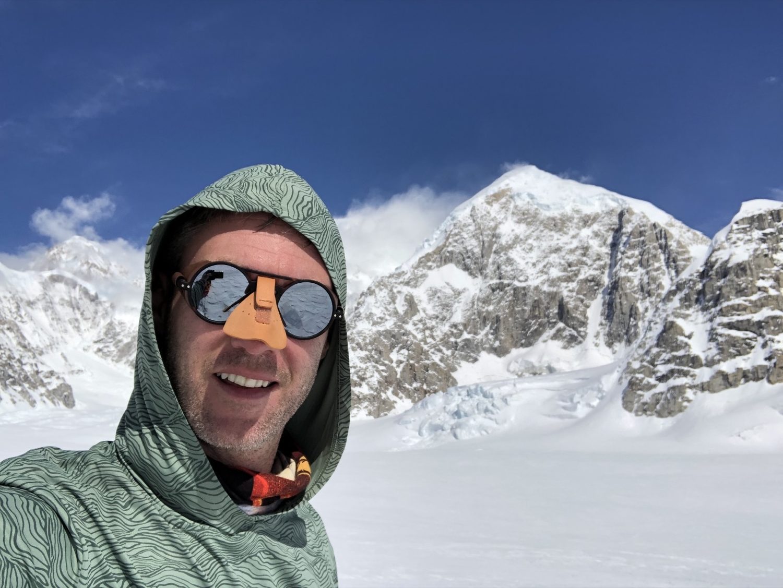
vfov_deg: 44.2
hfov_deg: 56.8
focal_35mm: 32
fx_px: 724
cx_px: 392
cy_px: 294
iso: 20
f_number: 2.2
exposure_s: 1/2445
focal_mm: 2.87
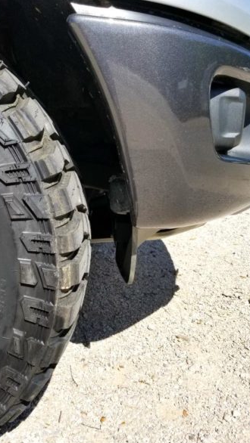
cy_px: 225
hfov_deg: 40.1
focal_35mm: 29
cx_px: 105
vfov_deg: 66.0
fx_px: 341
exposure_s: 1/2488
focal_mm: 4.25
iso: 50
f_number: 1.7
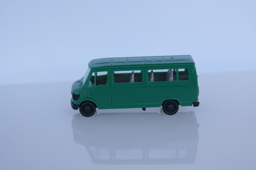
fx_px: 754
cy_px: 84
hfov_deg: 19.3
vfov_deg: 12.9
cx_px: 128
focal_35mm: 106
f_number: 7.1
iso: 100
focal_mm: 70
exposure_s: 1/125
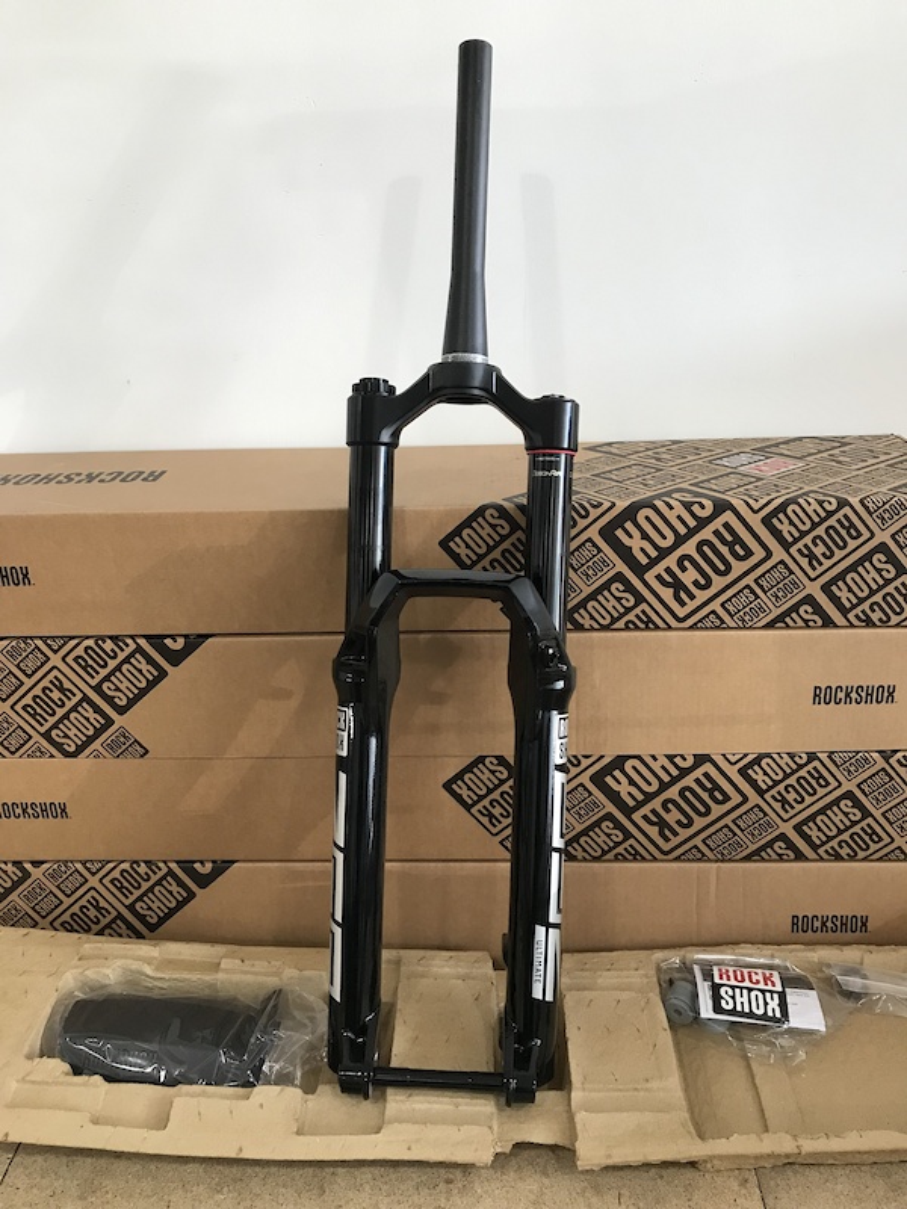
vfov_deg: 63.4
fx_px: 978
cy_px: 604
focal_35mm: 28
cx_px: 454
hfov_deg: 49.7
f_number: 1.8
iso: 40
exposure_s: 1/30
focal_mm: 3.99
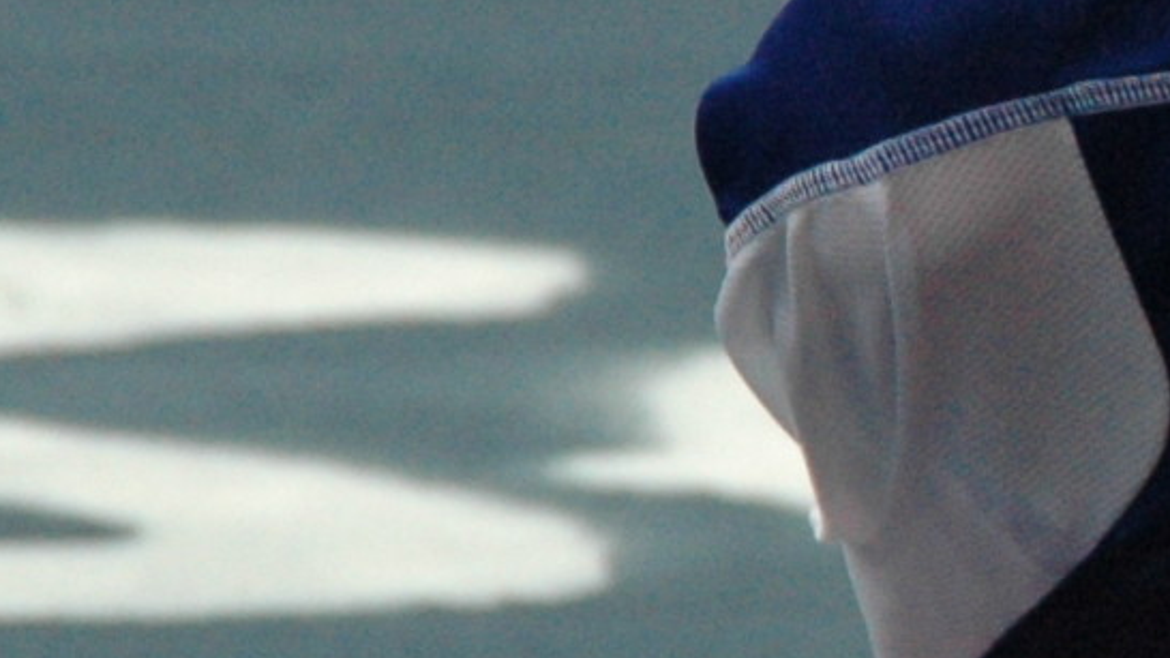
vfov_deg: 1.6
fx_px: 23297
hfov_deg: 2.9
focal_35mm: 751
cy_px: 345
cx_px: 1774
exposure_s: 1/1000
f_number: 8
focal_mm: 102
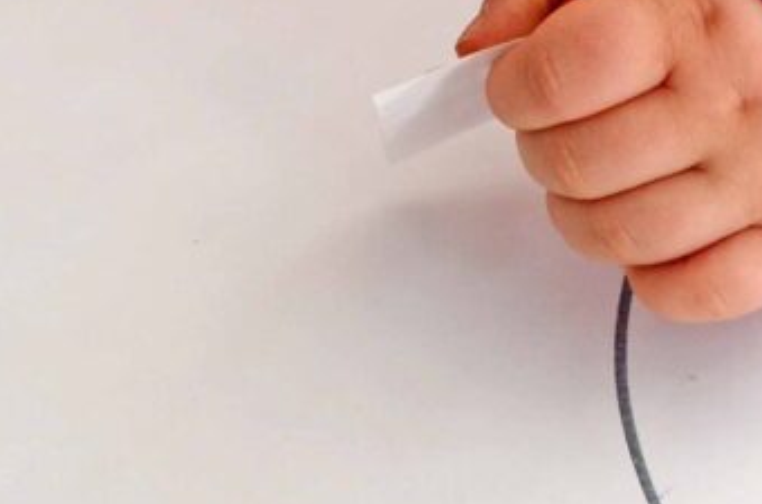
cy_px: 88
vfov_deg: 11.8
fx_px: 2434
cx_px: 493
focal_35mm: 115
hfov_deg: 17.8
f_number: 4.5
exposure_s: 1/80
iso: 400
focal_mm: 17
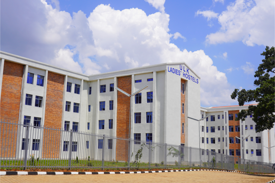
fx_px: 321
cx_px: 138
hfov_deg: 46.4
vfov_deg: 31.9
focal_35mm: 42
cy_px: 92
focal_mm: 28
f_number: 10
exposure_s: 1/320
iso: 100
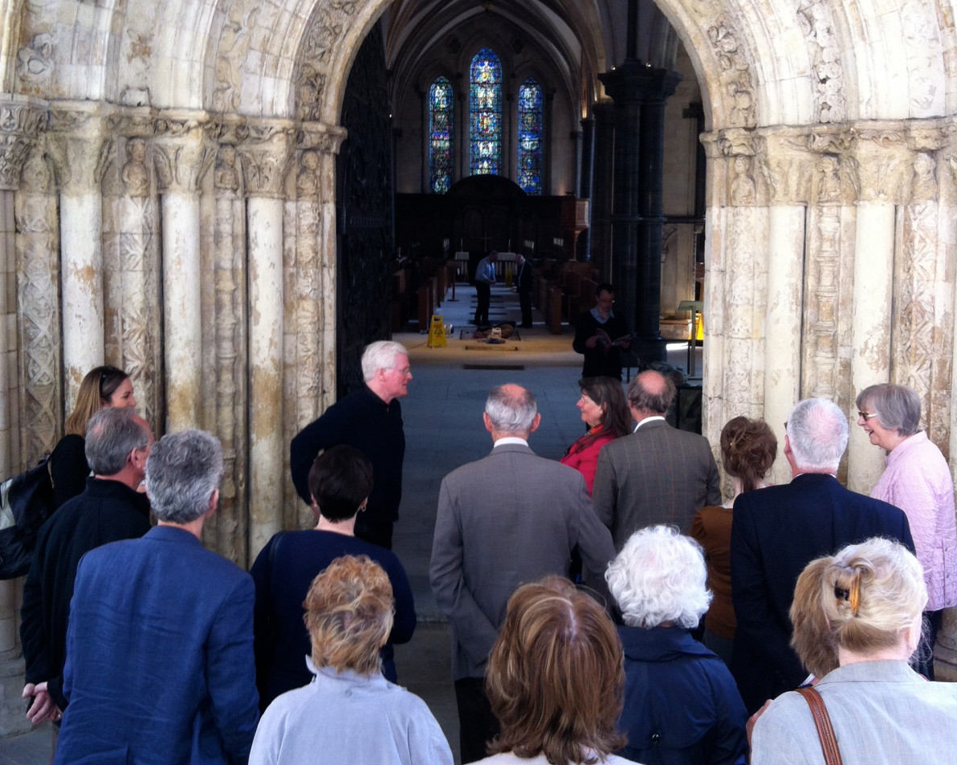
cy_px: 317
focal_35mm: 46
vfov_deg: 32.7
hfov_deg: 40.3
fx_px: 1303
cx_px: 476
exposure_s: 1/60
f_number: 2.8
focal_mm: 3.85
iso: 80
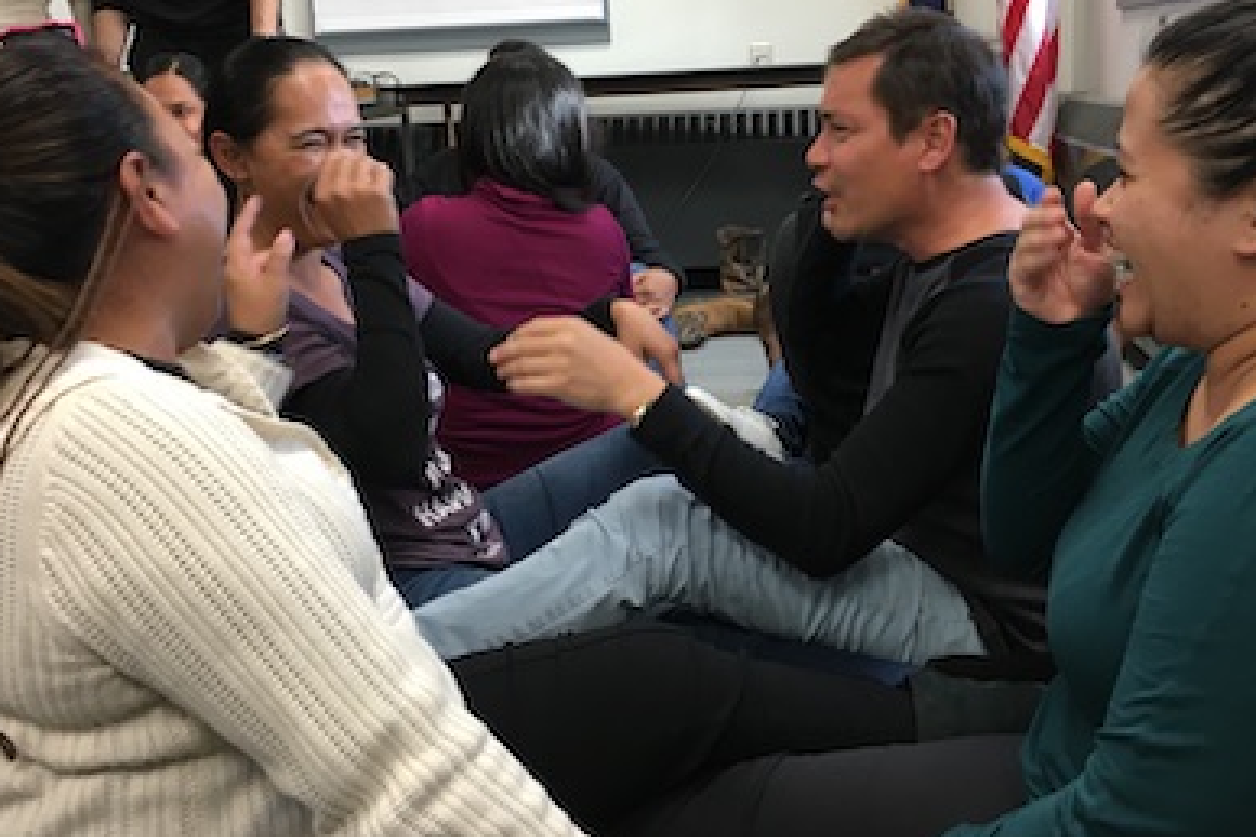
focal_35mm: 39
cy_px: 323
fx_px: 1361
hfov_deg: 49.6
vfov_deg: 34.1
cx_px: 639
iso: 64
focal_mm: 4.15
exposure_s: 1/30
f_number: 2.2
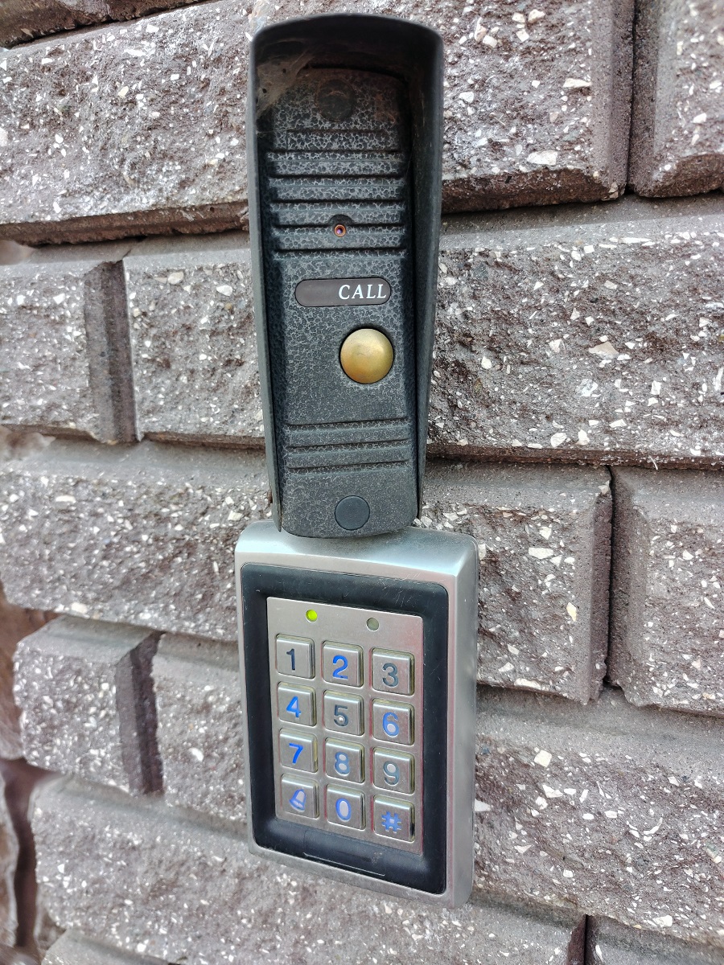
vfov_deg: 69.4
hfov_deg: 54.9
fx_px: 697
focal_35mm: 25
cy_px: 482
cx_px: 362
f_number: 1.6
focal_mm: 4.75
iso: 177
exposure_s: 1/100
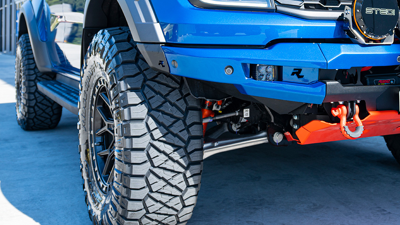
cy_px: 49
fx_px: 456
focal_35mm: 43
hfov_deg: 46.6
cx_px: 267
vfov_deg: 27.2
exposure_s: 1/80
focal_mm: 24
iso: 100
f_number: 4.5
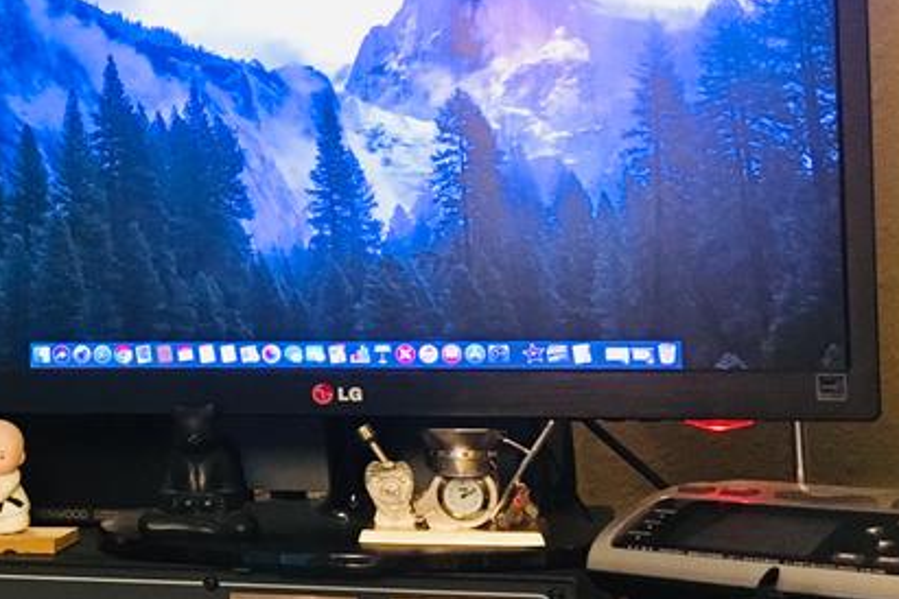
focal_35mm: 88
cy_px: 188
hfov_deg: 21.2
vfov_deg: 15.5
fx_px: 2197
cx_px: -232
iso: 125
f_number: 2.2
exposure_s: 1/30
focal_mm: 4.15
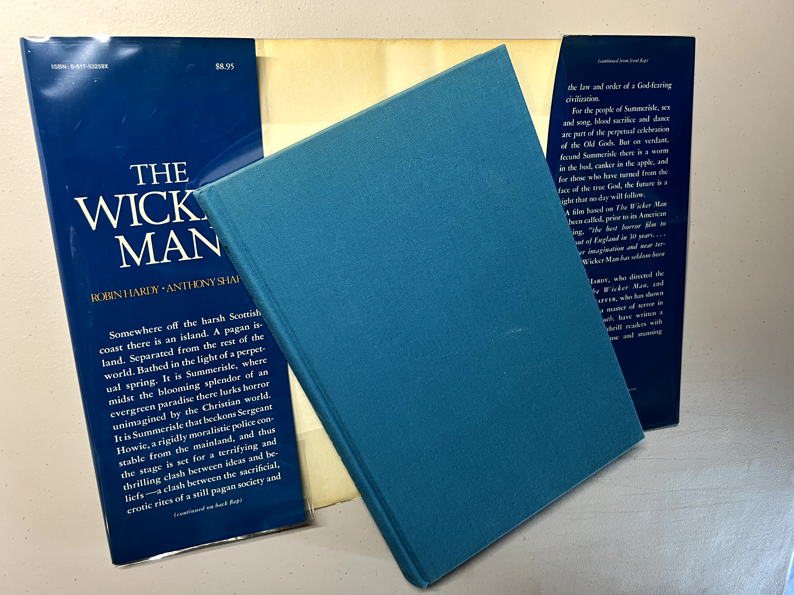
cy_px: 298
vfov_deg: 53.1
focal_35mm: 26
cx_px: 397
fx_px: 596
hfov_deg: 67.3
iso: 200
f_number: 1.5
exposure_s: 1/60
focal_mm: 5.7
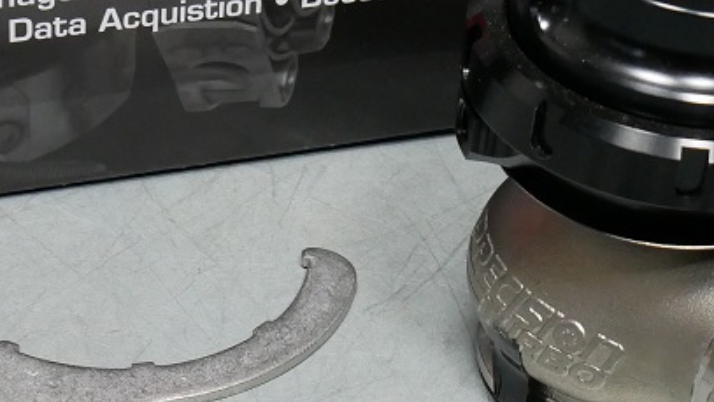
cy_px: 237
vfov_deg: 9.9
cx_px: 544
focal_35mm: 123
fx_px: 2329
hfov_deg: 17.3
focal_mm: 20
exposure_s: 1/60
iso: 1250
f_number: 5.6
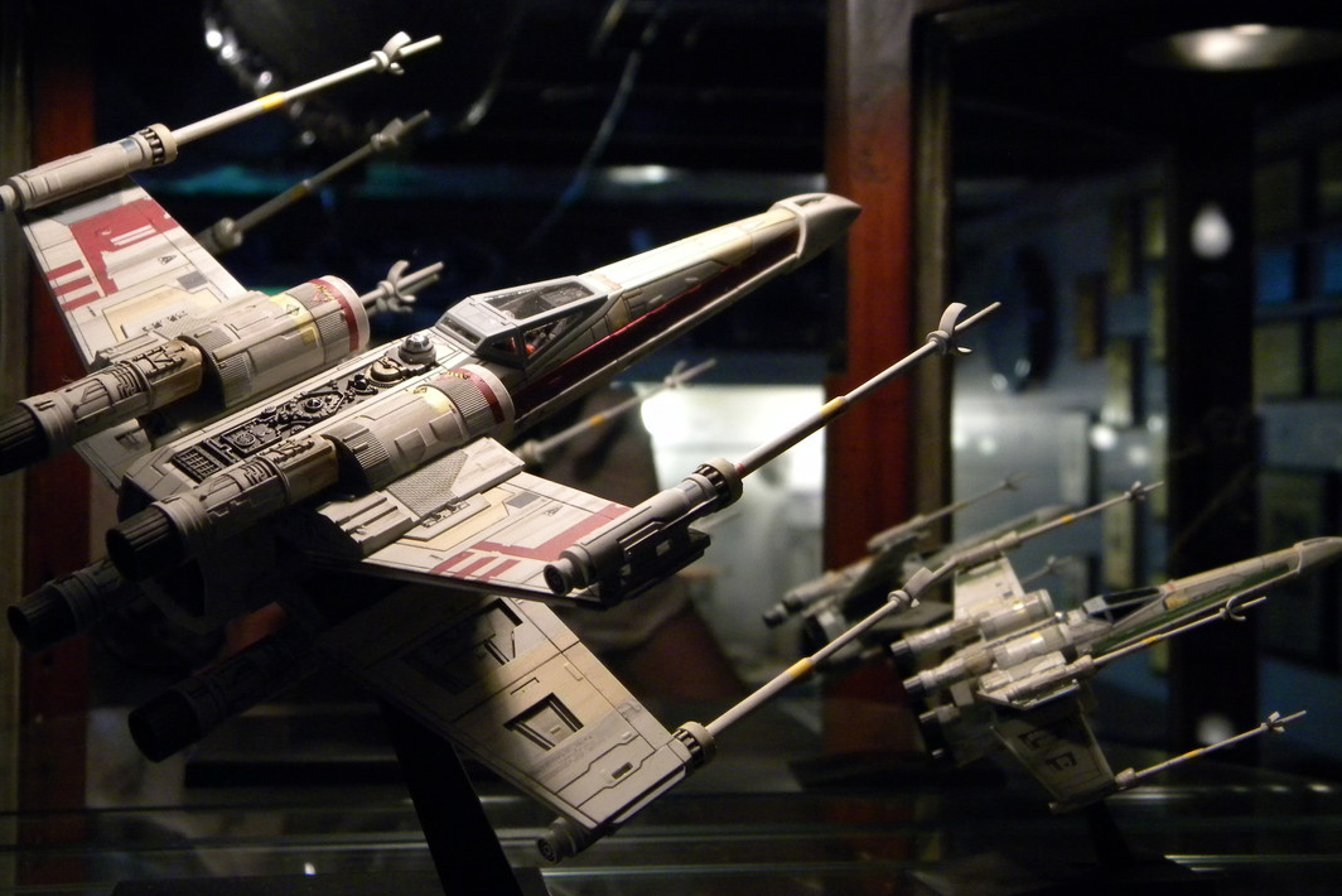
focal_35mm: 49
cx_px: 672
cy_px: 416
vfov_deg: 27.5
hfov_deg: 40.3
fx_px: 1827
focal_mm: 8.6
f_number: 3.9
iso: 400
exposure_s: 1/61
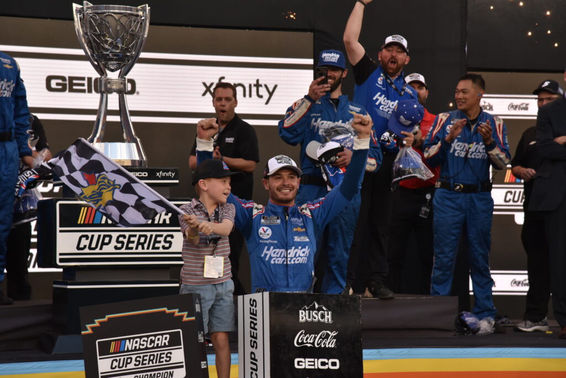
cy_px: 189
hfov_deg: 17.1
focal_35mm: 120
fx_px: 1888
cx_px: 283
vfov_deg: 11.4
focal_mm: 120
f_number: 6.3
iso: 1250
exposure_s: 1/500
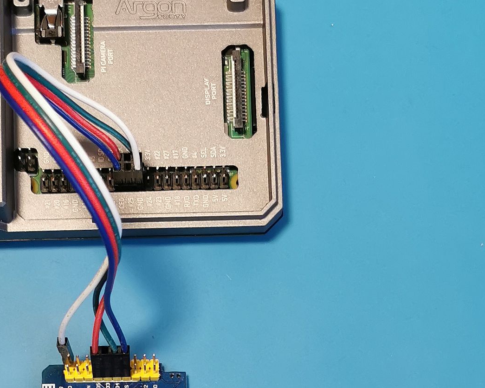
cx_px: 94
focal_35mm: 46
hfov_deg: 38.7
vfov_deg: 32.6
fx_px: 660
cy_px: 242
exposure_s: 1/100
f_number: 1.6
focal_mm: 5.56
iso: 200
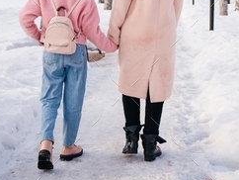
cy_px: -10
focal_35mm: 82
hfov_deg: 23.8
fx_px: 567
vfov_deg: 17.5
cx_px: 120
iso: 100
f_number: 2.8
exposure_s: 1/800
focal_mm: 35
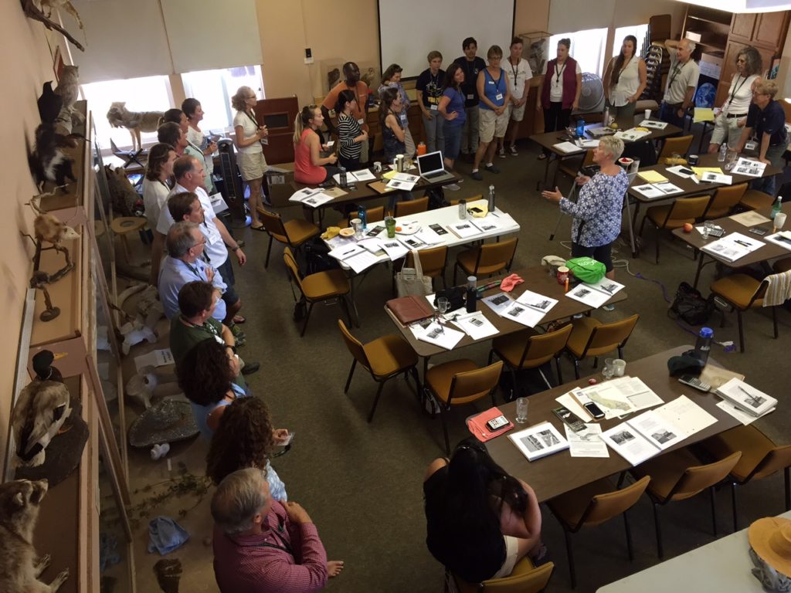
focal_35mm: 29
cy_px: 296
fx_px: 663
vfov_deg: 48.2
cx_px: 396
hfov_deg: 61.7
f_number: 2.2
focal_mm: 4.15
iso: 80
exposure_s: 1/30
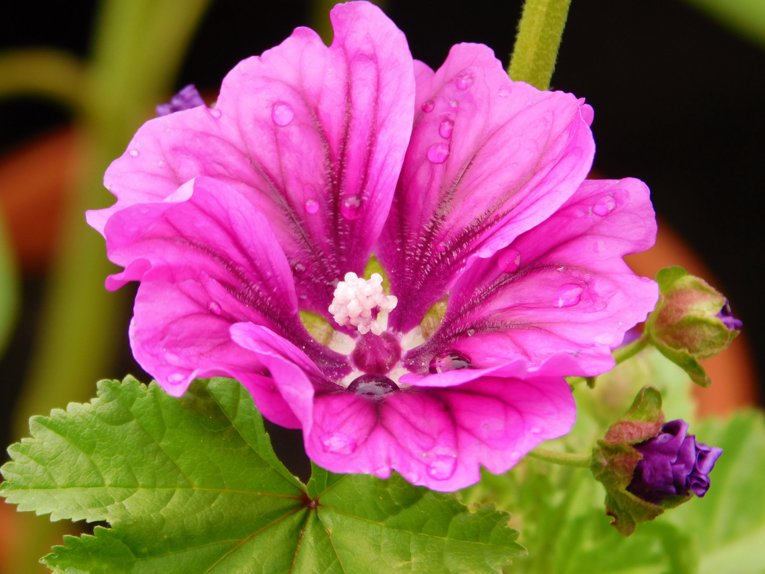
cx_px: 381
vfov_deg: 6.4
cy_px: 287
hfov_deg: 8.5
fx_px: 5148
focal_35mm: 233
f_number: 5.6
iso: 125
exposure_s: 1/100
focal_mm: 41.3
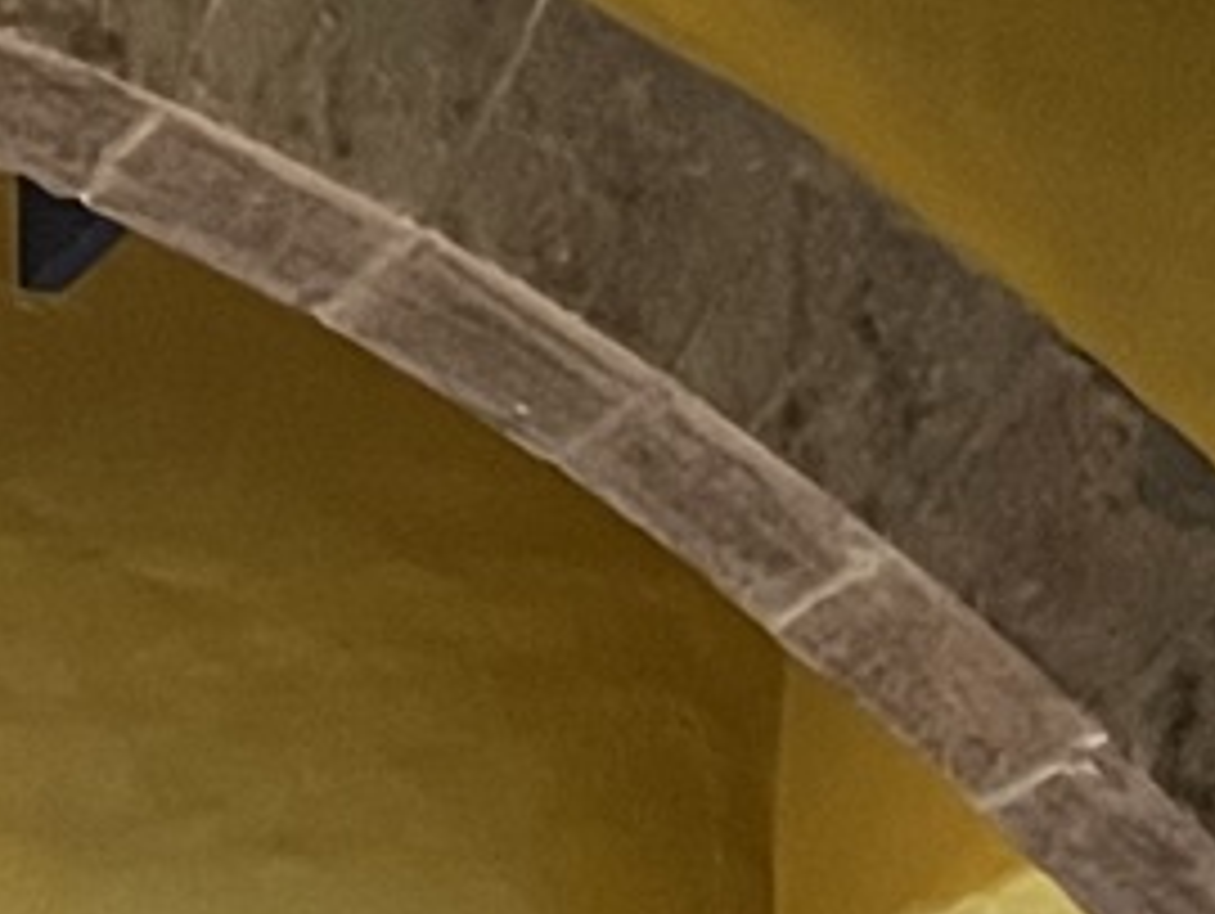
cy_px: 2512
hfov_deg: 9.2
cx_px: -1521
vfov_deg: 6.9
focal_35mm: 197
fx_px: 6921
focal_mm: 5.7
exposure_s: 1/40
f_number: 1.5
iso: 500
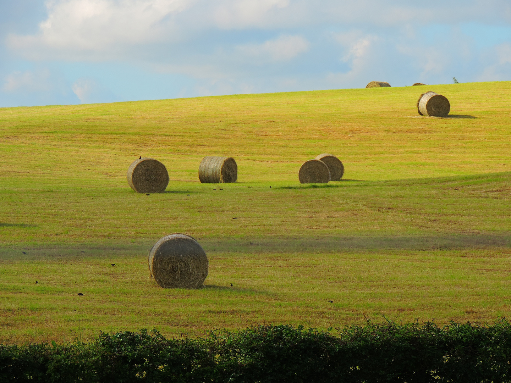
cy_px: 192
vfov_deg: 5.9
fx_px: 3690
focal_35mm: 250
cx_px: 256
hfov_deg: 7.9
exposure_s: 1/400
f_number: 4.7
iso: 80
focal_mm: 44.5
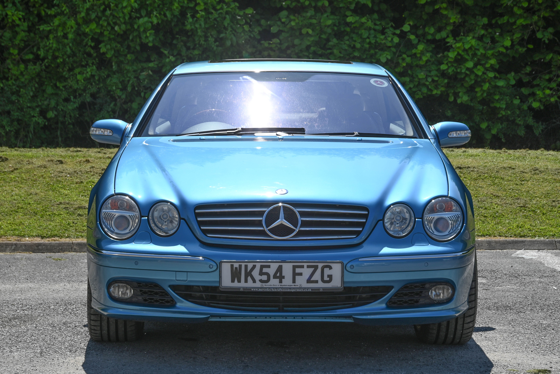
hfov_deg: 24.8
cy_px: 187
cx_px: 280
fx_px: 1276
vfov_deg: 16.7
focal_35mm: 82
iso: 200
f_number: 8
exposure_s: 1/800
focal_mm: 82
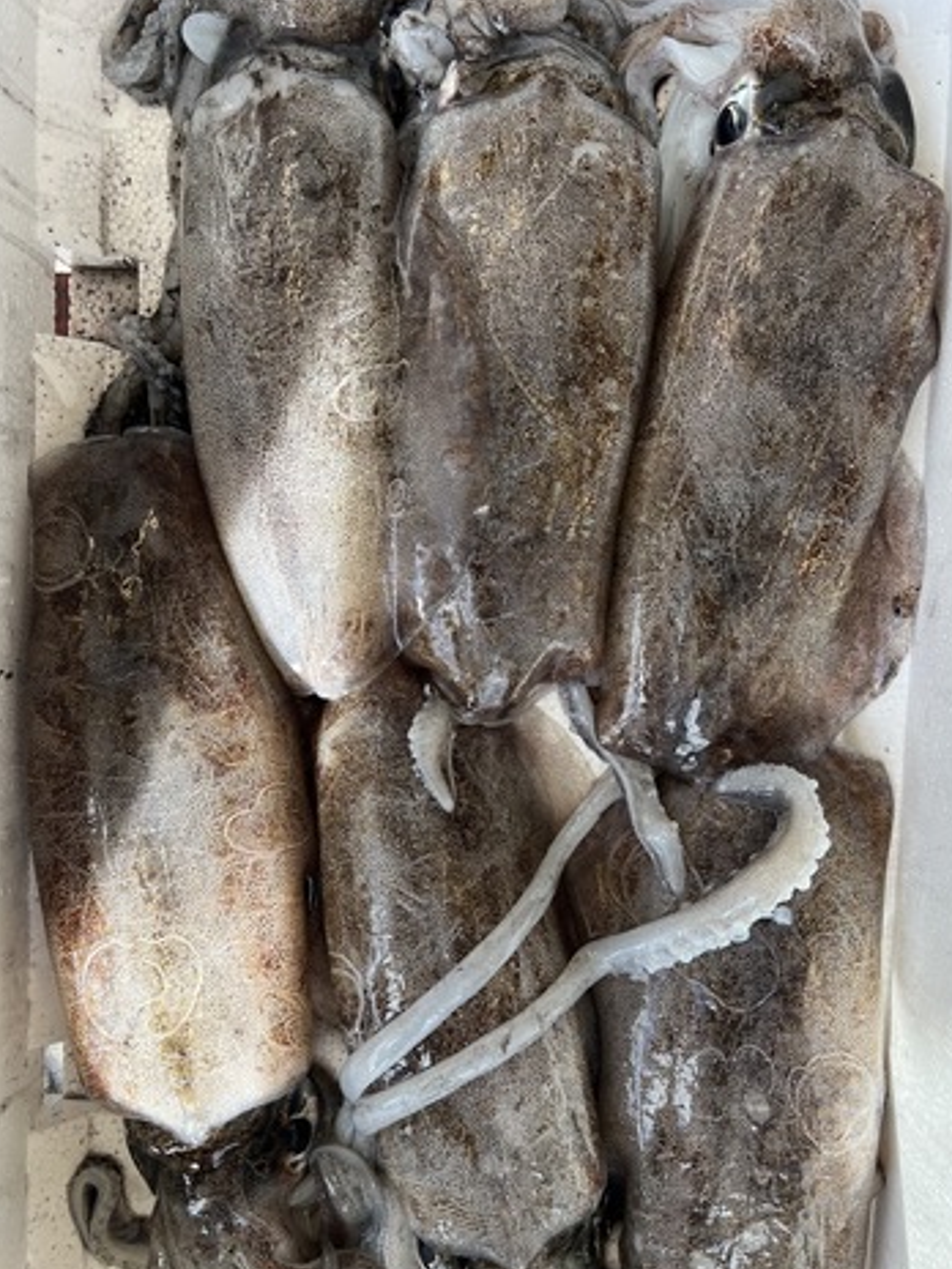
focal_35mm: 28
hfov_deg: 49.7
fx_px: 1027
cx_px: 497
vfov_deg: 63.4
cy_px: 676
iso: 50
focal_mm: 5.7
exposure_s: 1/419
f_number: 1.5
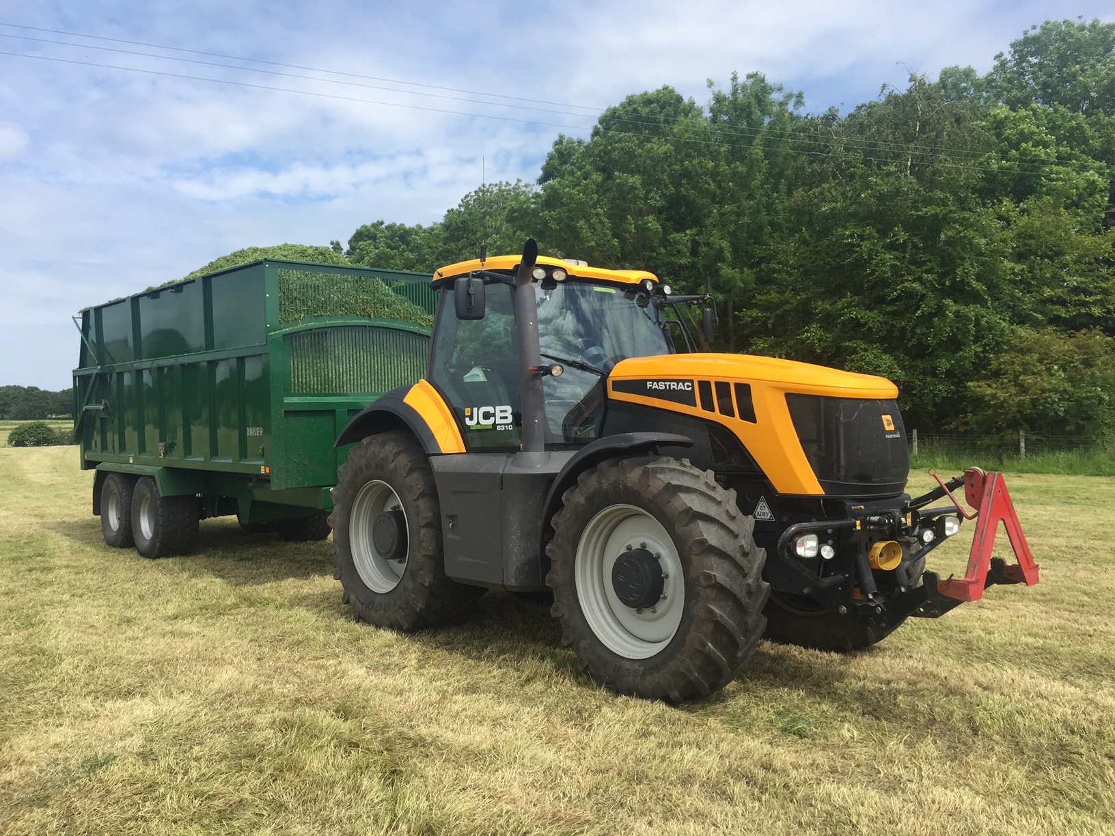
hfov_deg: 61.7
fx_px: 934
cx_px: 558
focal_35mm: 29
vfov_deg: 48.2
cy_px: 418
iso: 32
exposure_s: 1/1412
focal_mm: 4.15
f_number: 2.2
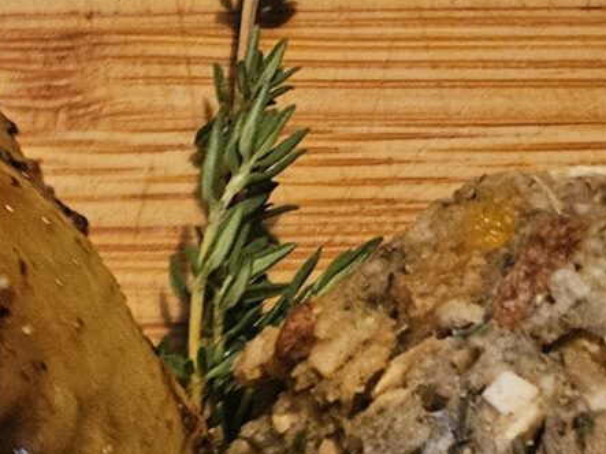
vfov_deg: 9.7
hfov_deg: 12.3
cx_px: -777
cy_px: 1128
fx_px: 2328
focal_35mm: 133
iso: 800
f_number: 1.8
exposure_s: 1/25
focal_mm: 5.4
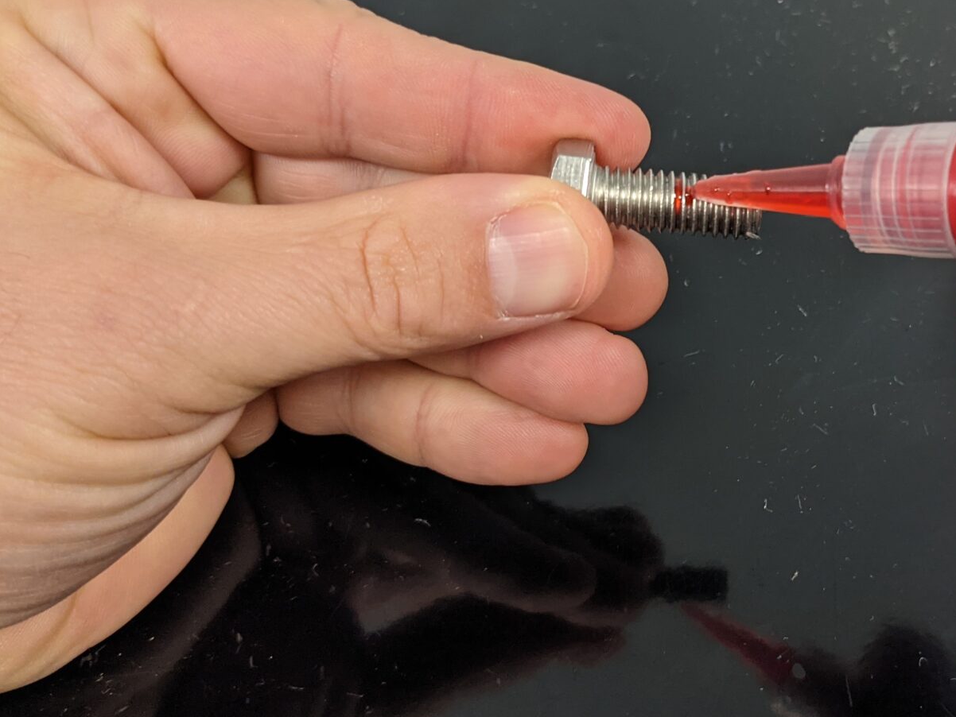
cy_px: 291
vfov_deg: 31.4
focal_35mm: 46
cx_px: 674
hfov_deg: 40.5
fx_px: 1271
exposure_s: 1/24
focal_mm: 4.38
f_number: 1.73
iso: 94
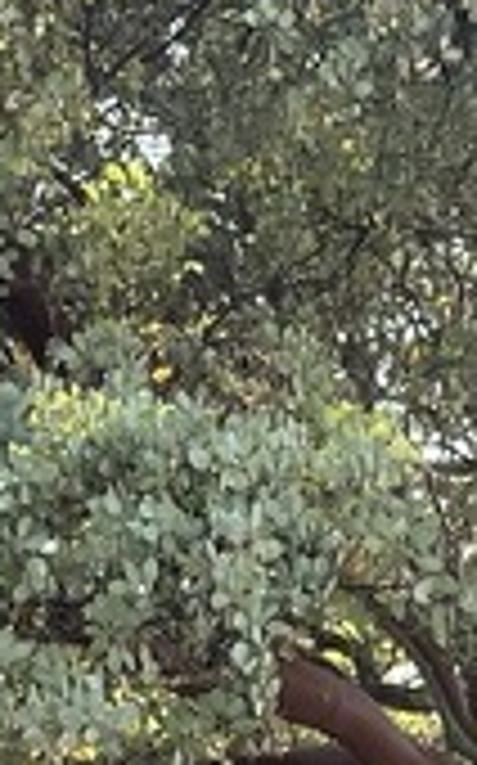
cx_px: 22
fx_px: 3188
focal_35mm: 153
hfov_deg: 8.5
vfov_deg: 13.2
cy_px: 1012
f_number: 1.78
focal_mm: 6.86
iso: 80
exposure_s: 1/426
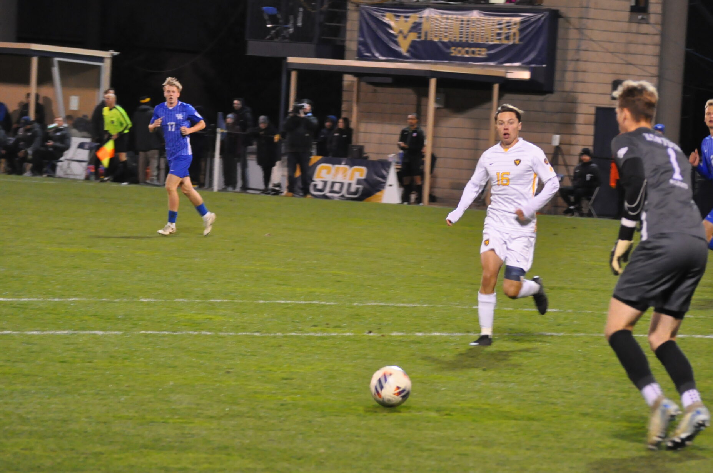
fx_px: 4509
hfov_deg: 9.0
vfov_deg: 6.0
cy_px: 290
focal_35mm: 228
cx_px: 400
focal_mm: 110
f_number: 4.5
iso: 1600
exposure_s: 1/100
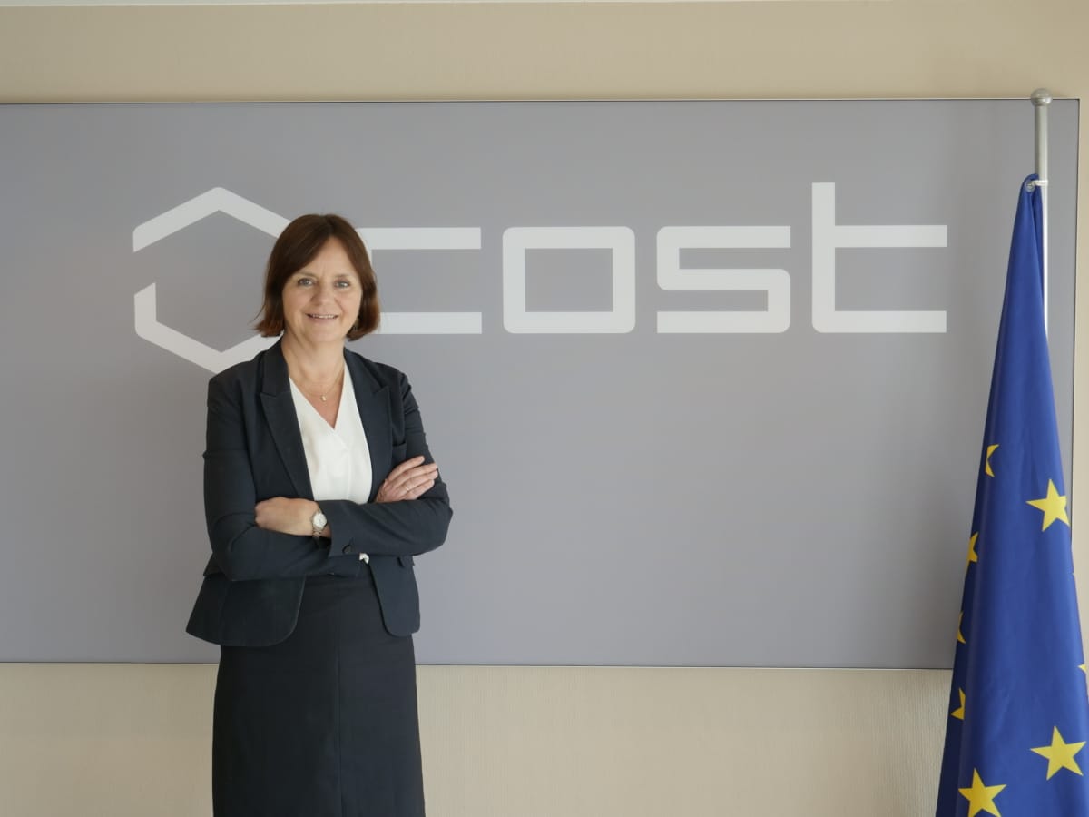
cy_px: 408
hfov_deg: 38.2
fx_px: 1573
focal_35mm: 50
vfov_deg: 29.1
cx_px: 544
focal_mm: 25
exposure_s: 1/60
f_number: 3.5
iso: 250
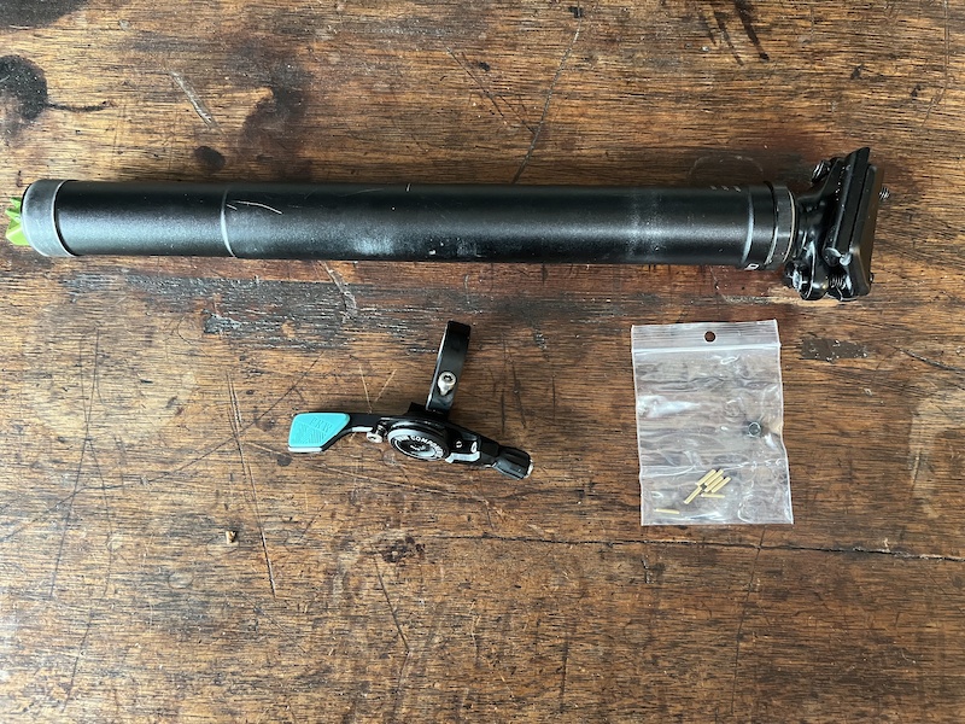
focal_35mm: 26
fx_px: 725
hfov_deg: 67.3
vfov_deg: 53.1
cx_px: 482
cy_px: 362
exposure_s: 1/40
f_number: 1.6
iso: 500
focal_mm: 5.1
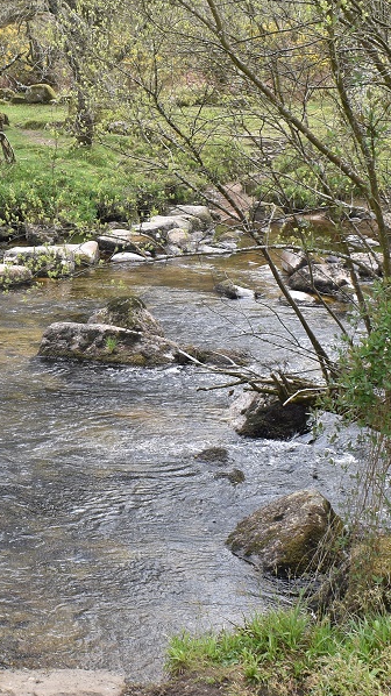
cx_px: -50
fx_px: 1310
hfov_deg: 16.4
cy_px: 306
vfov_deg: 29.7
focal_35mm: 71
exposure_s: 1/125
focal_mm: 18
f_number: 5.6
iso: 100
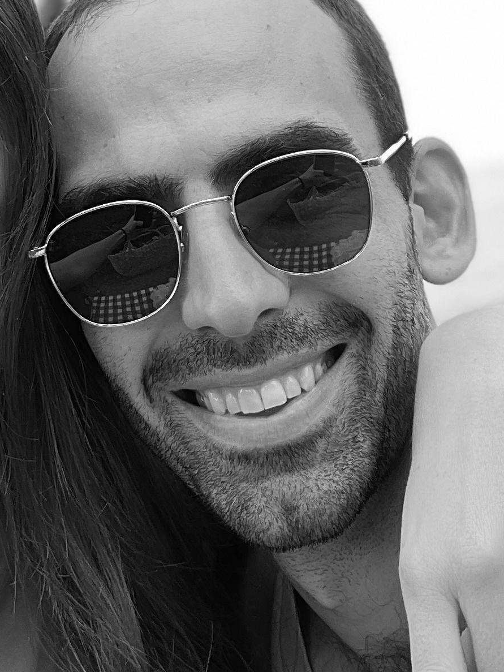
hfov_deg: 18.8
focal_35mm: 78
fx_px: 1514
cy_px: 272
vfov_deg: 25.0
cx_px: 163
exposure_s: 1/152
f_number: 2.2
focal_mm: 2.71
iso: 25
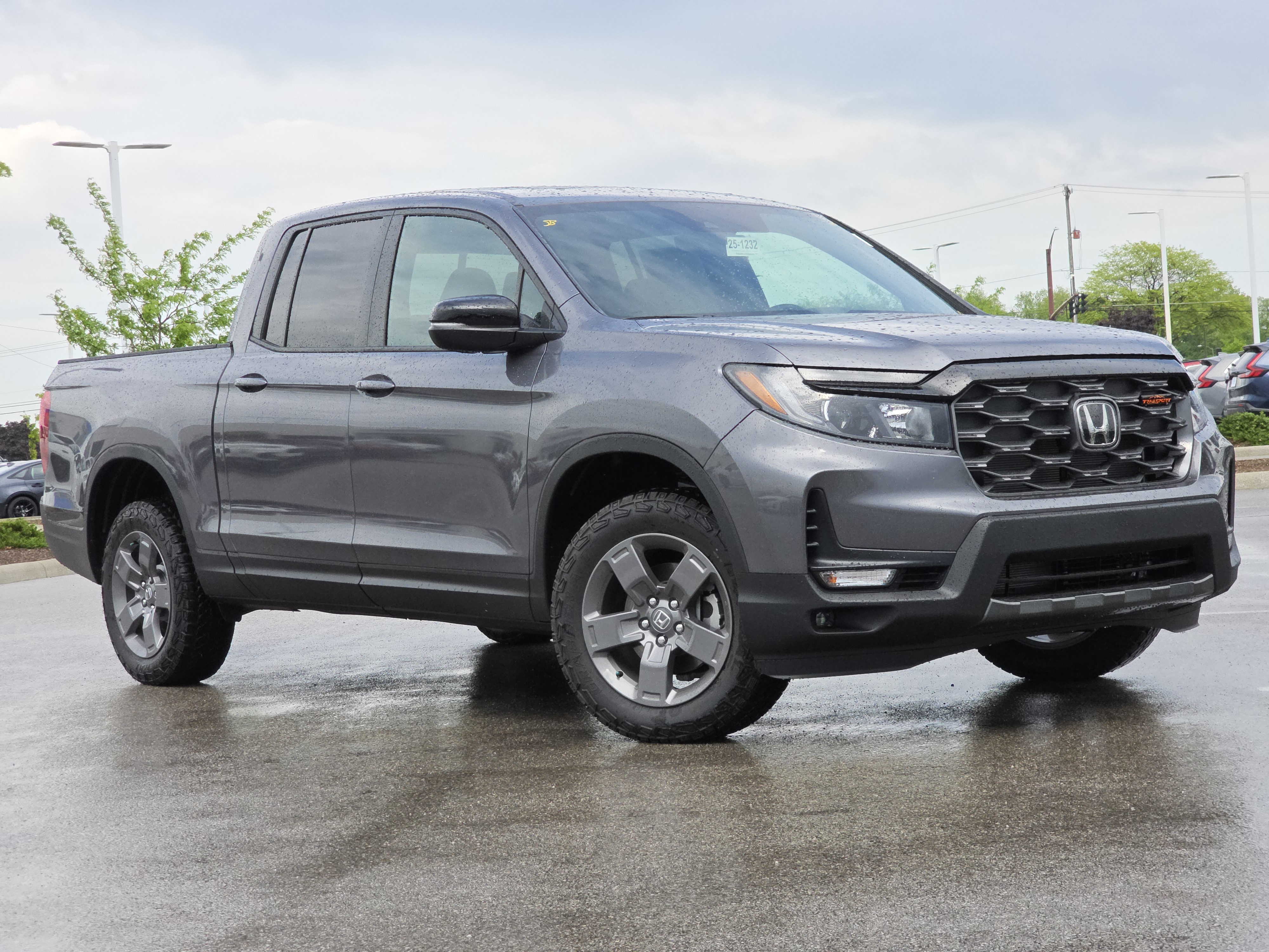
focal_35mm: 69
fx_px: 2529
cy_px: 476
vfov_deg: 21.3
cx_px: 634
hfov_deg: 28.2
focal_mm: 7.9
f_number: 2.4
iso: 50
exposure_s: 1/1016
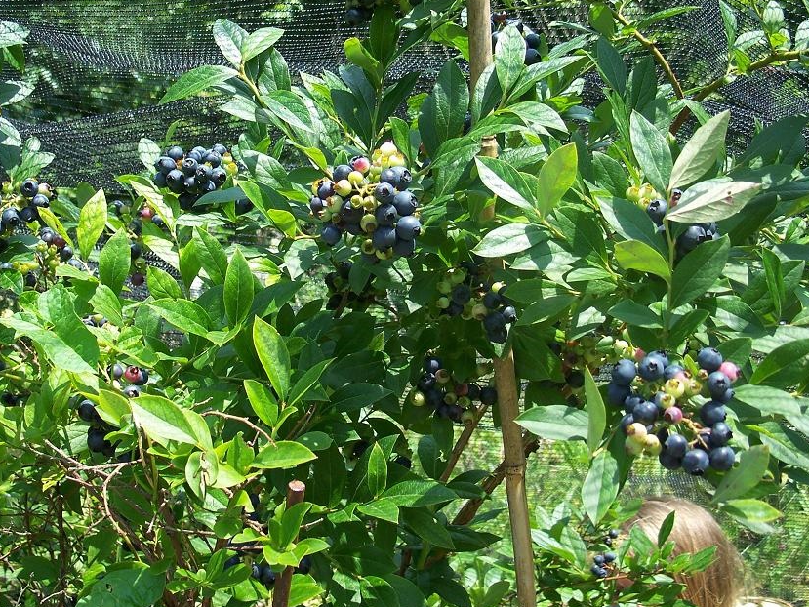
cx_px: 302
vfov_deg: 28.5
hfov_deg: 37.3
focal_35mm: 51
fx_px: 1192
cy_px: 272
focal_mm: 7.8
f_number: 2.8
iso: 64
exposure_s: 1/250
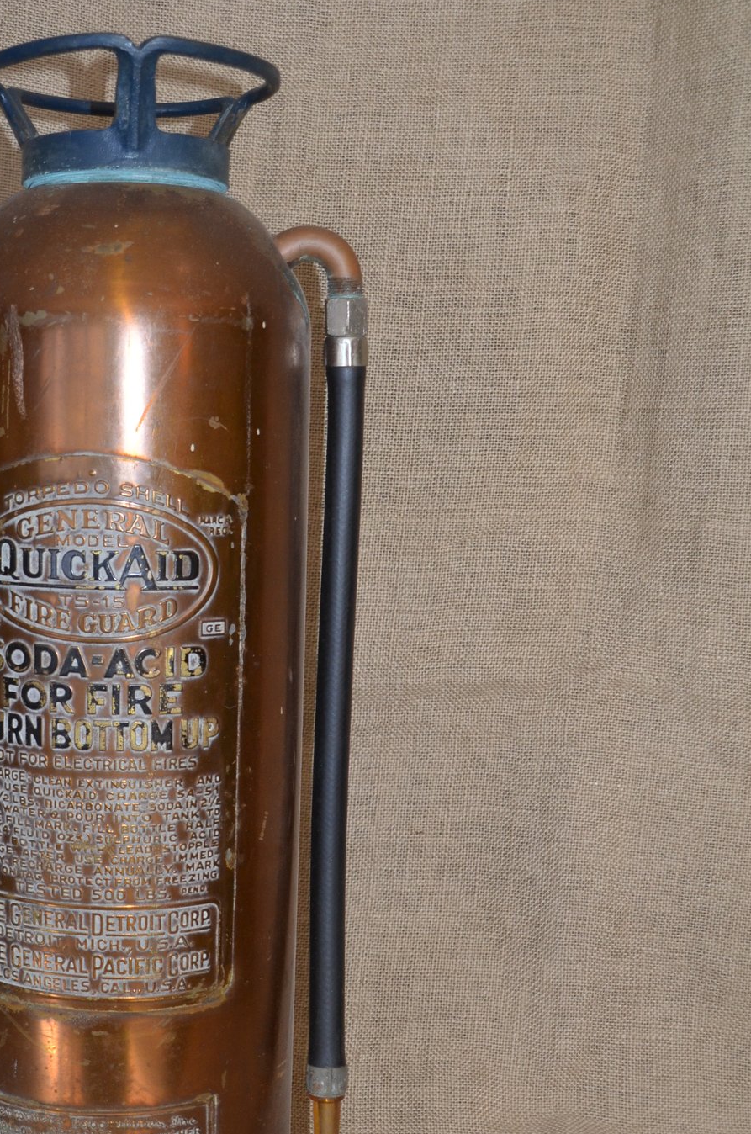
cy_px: 595
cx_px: 212
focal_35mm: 47
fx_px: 1469
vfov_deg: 42.2
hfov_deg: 28.4
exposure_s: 1/60
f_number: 4
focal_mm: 21
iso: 400
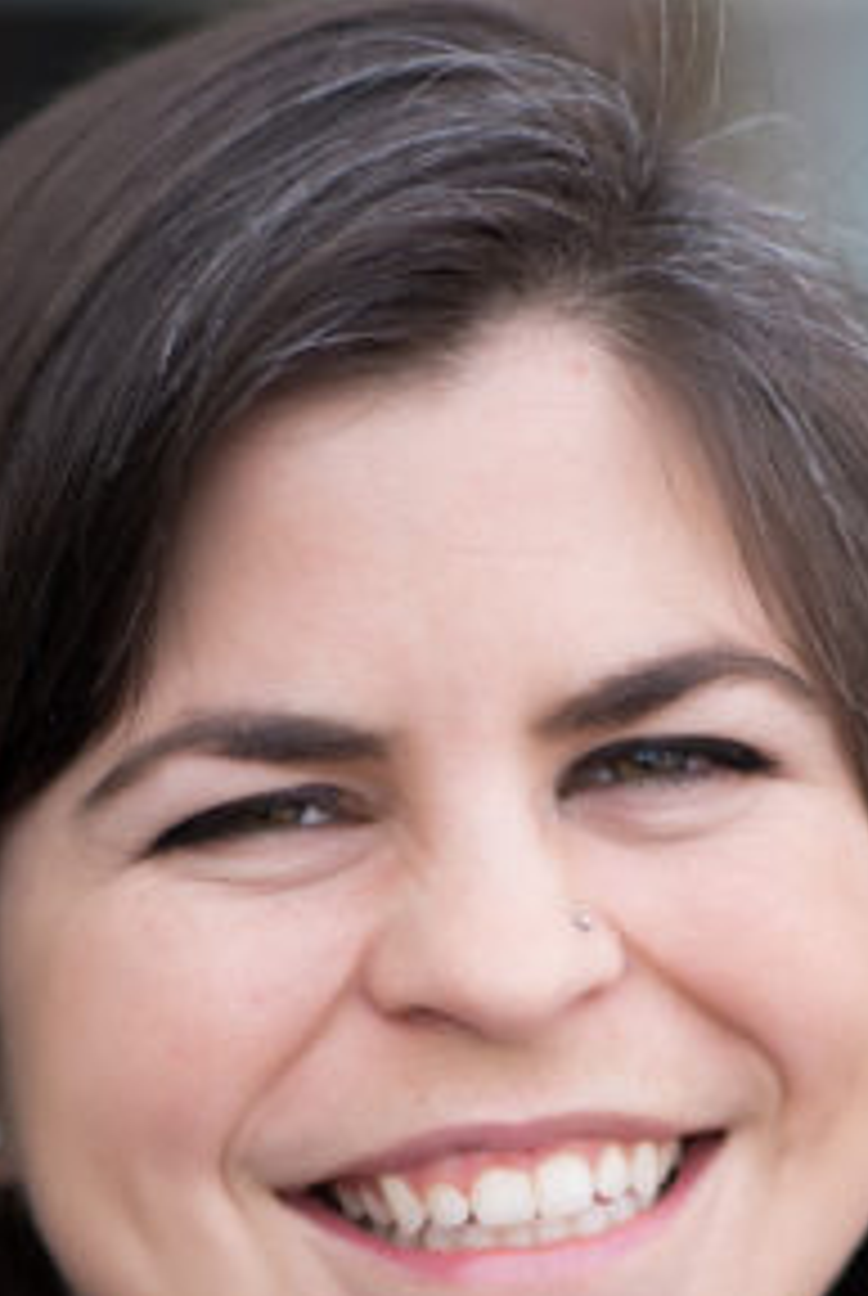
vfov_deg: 6.7
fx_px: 10882
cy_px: 1868
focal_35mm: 302
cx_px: 400
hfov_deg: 4.6
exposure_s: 1/1250
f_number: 2
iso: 320
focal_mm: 85
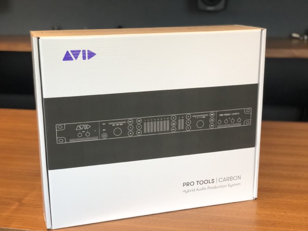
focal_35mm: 52
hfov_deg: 36.8
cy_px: 116
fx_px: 463
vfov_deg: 28.0
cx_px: 154
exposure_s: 1/50
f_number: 2.4
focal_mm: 6
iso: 125
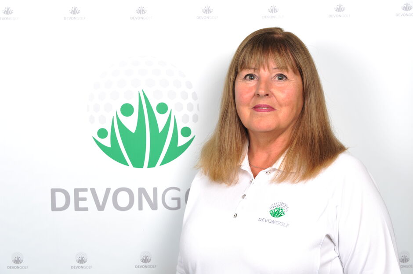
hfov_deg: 28.9
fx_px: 802
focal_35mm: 70
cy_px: 137
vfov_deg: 19.4
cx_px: 206
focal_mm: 70
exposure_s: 1/125
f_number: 8
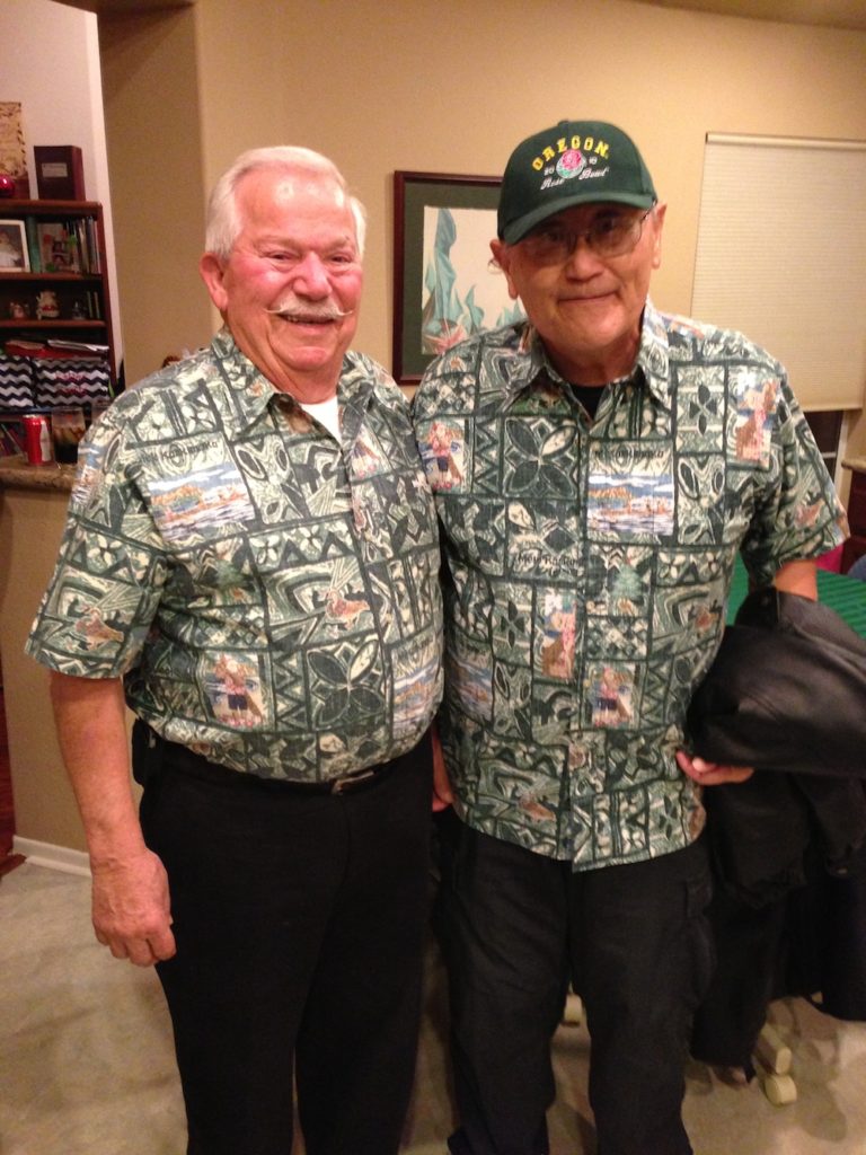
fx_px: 1101
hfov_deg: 42.9
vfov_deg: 55.4
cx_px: 433
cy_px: 578
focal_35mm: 33
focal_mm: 4.13
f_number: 2.4
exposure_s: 1/15
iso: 400
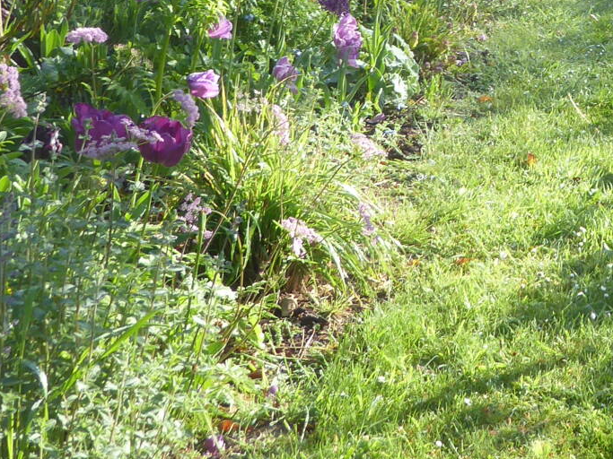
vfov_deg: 14.9
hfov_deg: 19.8
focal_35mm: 96
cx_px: 628
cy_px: -84
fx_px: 1700
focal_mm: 5.4
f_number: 3.5
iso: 80
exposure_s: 1/160
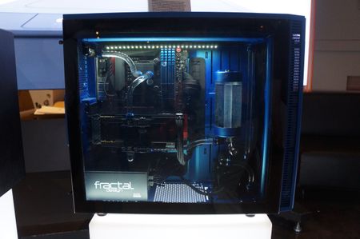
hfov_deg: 67.4
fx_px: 270
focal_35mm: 27
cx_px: 180
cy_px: 120
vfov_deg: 47.8
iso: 1600
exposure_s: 1/125
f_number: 3.5
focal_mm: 18
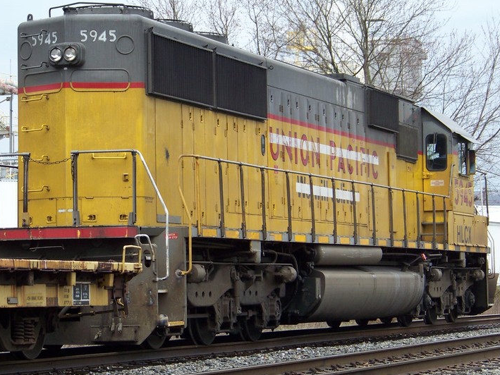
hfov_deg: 14.2
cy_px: 200
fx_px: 2008
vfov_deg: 10.7
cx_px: 236
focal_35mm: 139
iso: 100
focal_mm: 19.3
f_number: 3.2
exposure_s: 1/640
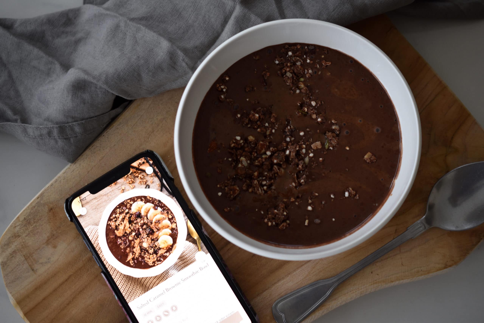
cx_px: 242
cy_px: 162
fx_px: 807
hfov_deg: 33.4
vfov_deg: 22.6
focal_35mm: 60
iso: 100
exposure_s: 1/40
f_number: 3.2
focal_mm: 40
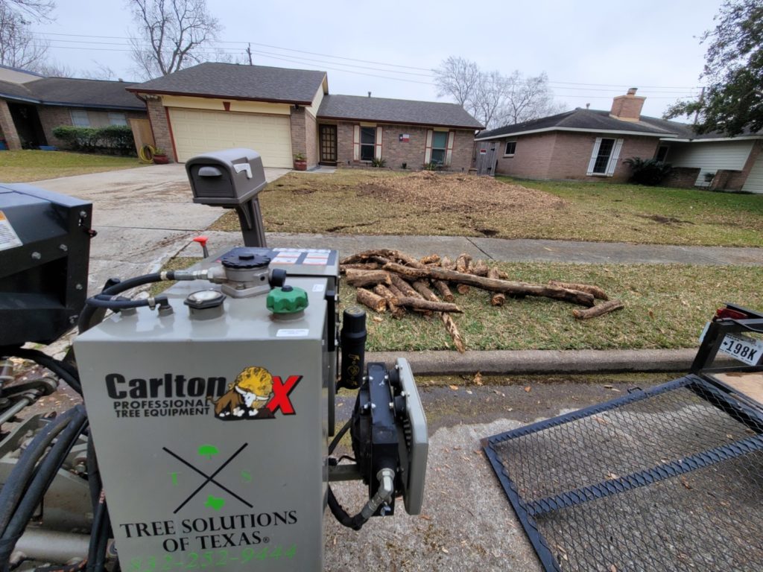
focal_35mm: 13
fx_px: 287
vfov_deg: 89.9
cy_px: 286
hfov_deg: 106.2
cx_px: 382
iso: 50
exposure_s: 1/202
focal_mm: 2.2
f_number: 2.2
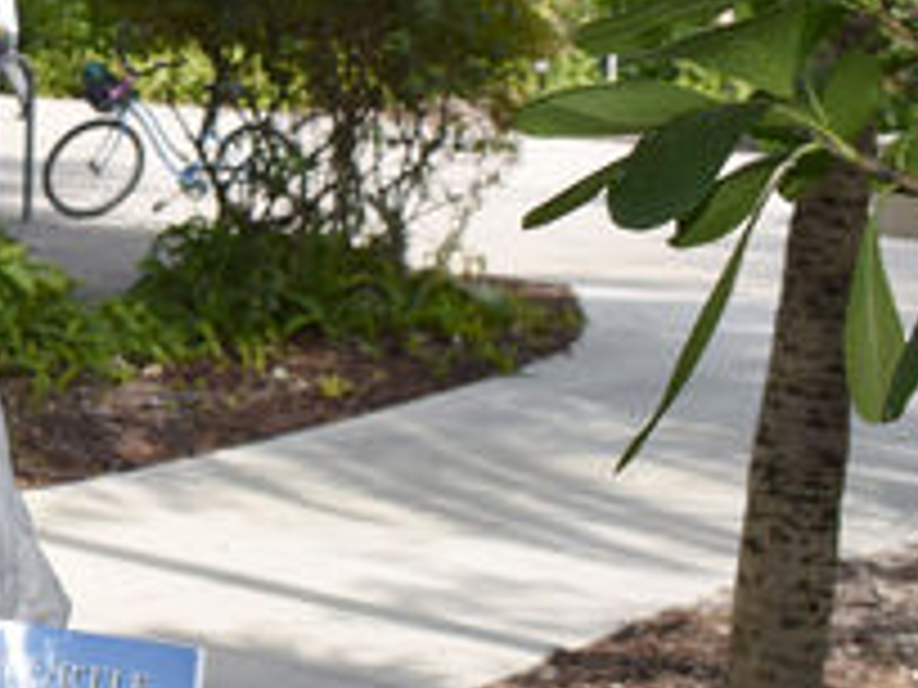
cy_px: 198
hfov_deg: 17.9
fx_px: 2705
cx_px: -292
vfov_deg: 14.5
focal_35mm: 102
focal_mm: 24
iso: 100
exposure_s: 1/160
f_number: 6.3
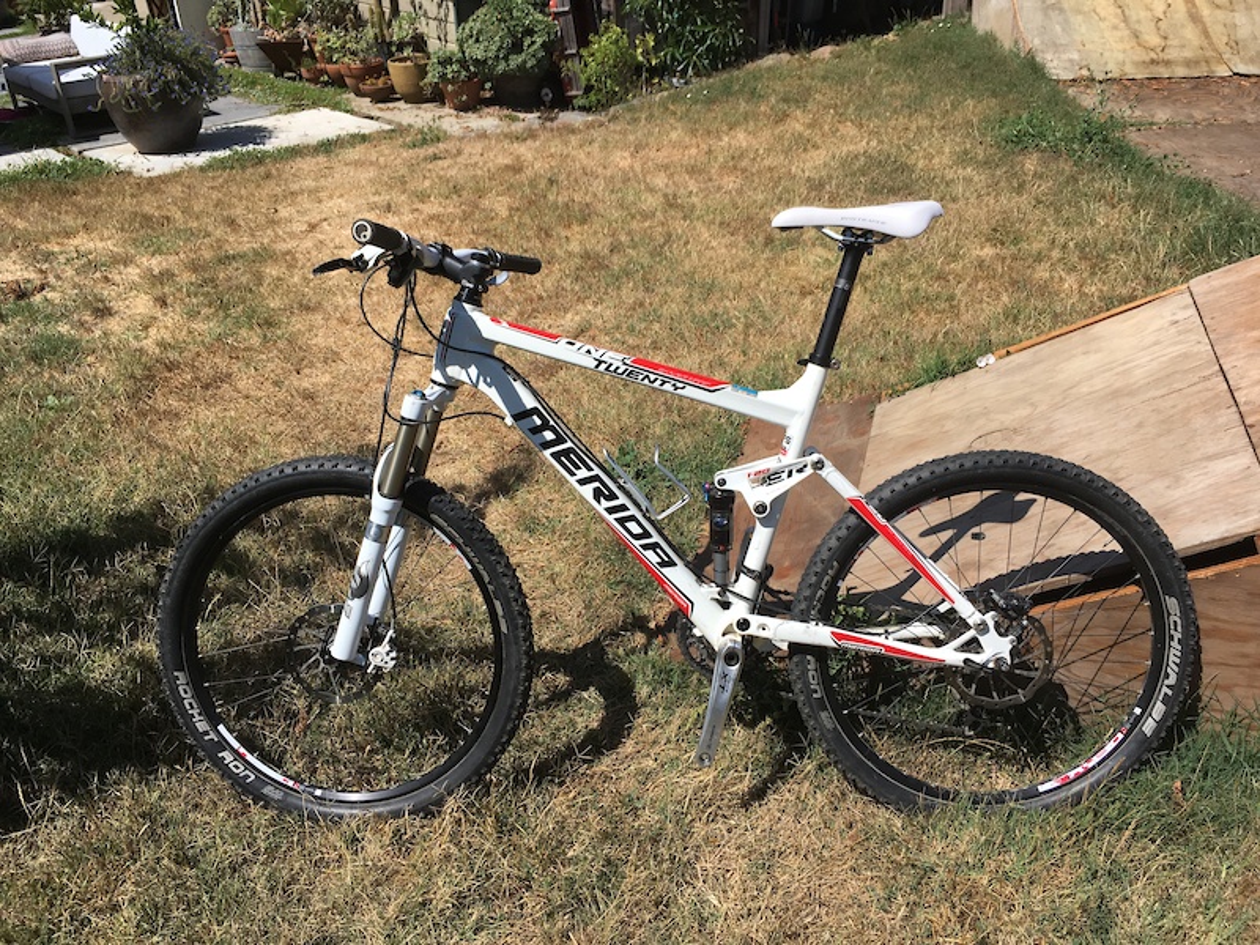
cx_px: 630
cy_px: 472
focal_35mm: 29
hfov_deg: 61.7
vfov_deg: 48.2
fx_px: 1056
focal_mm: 4.15
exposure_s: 1/2079
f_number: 2.2
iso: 25
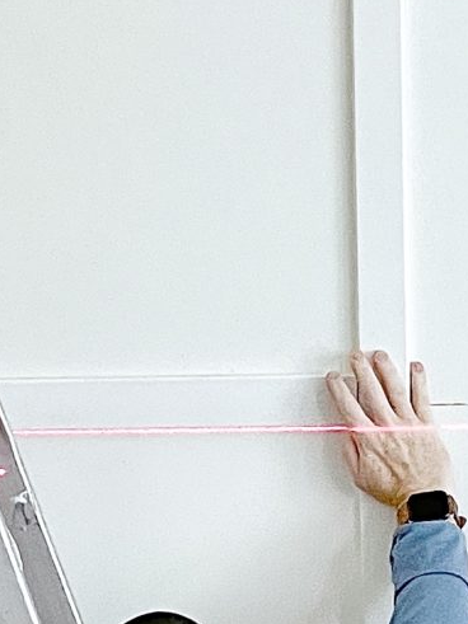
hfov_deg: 5.5
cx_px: 362
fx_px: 4887
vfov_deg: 7.3
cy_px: 718
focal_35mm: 271
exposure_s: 1/122
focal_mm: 6
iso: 125
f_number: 2
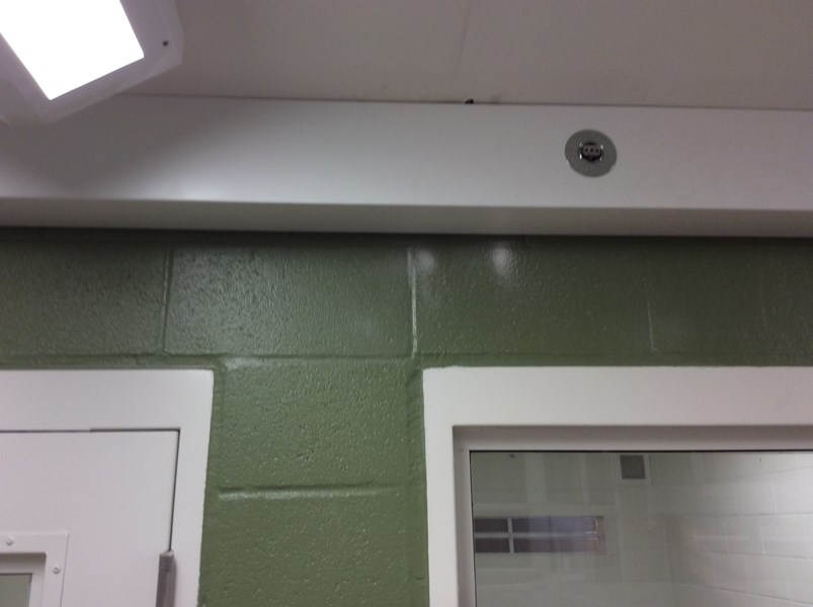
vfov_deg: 44.1
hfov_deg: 56.9
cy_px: 304
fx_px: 751
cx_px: 406
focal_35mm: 32
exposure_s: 1/30
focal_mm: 3.3
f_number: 2.4
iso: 32
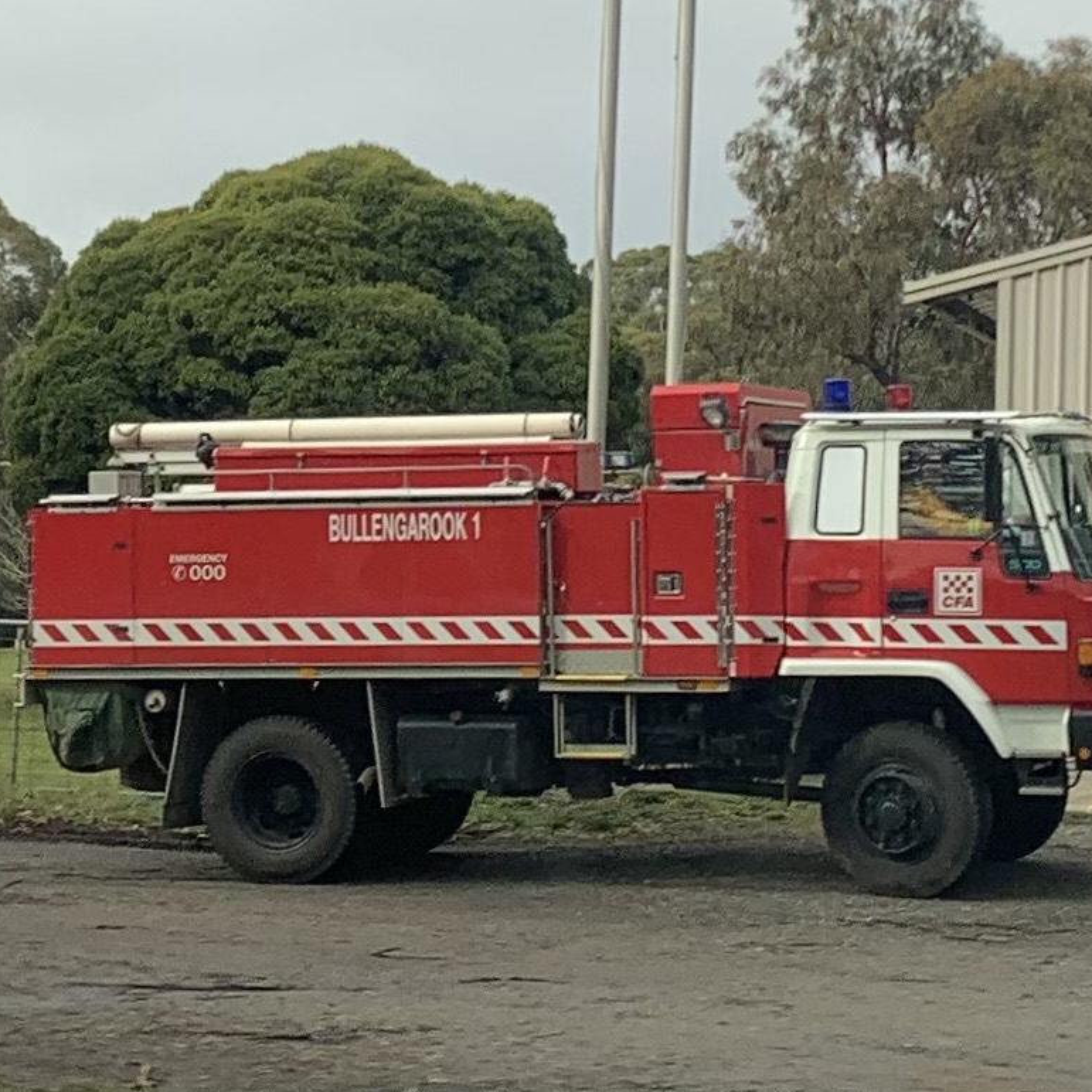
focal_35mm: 31
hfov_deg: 52.4
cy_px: 551
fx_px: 1106
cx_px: 616
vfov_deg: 52.5
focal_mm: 4.25
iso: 25
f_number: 1.8
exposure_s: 1/375
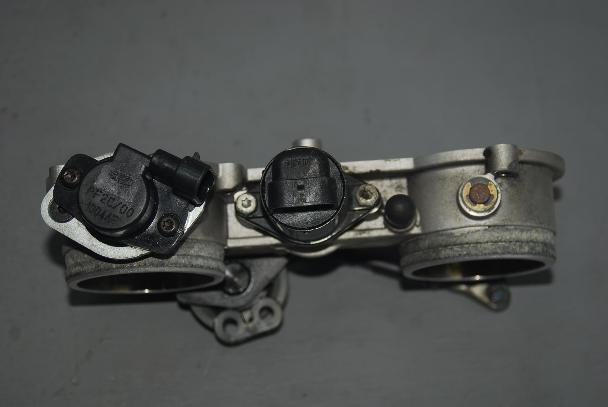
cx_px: 304
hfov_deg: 24.2
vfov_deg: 16.3
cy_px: 204
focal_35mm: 84
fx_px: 1420
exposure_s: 1/125
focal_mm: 56
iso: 100
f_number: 4.8
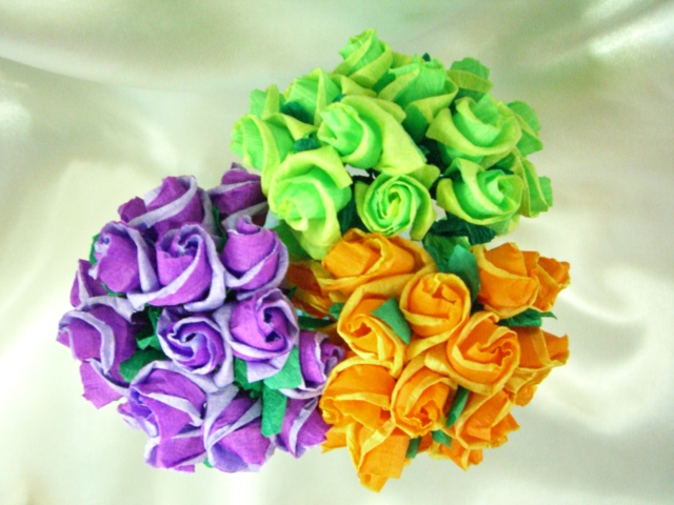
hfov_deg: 49.0
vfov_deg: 37.7
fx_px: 740
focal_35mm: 38
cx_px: 337
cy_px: 252
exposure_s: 1/15
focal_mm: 6.2
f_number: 2.7
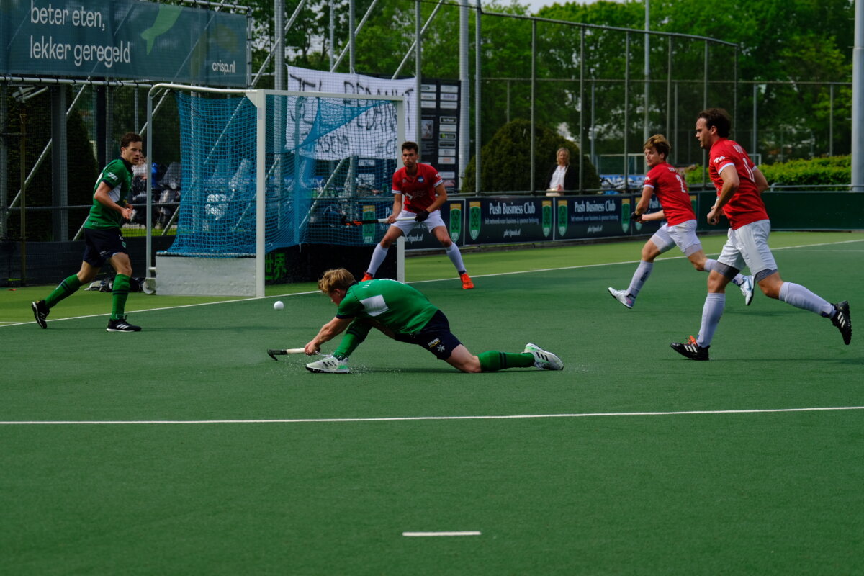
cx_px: 432
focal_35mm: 118
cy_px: 288
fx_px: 2832
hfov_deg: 17.3
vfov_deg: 11.6
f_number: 4.5
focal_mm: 78.8
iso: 200
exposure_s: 1/1000
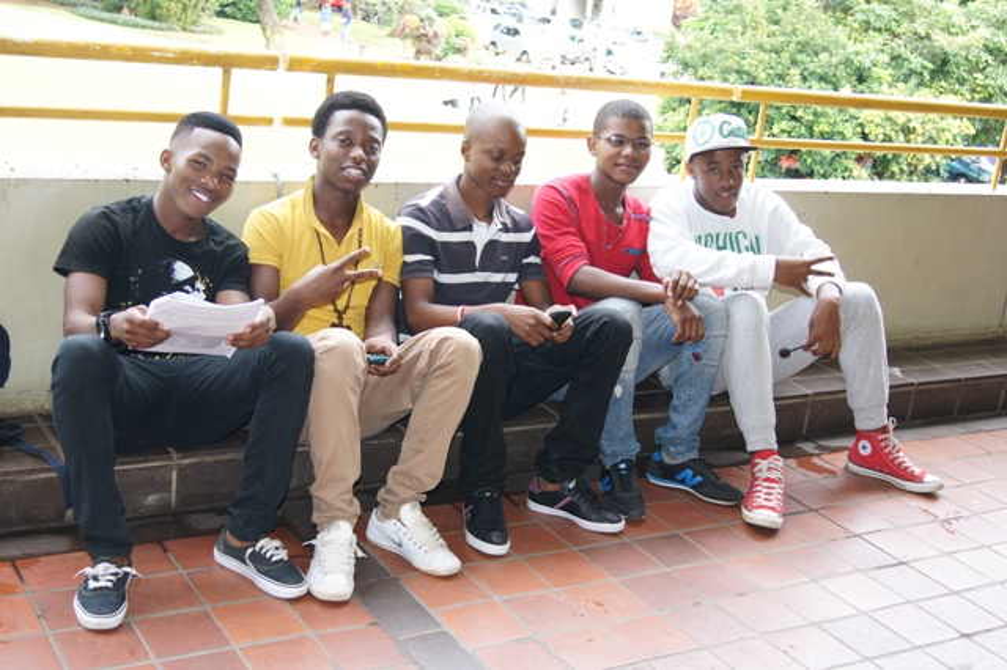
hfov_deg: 43.6
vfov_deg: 29.8
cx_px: 504
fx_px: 1258
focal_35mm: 45
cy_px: 335
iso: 200
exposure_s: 1/60
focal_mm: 30
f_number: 4.5
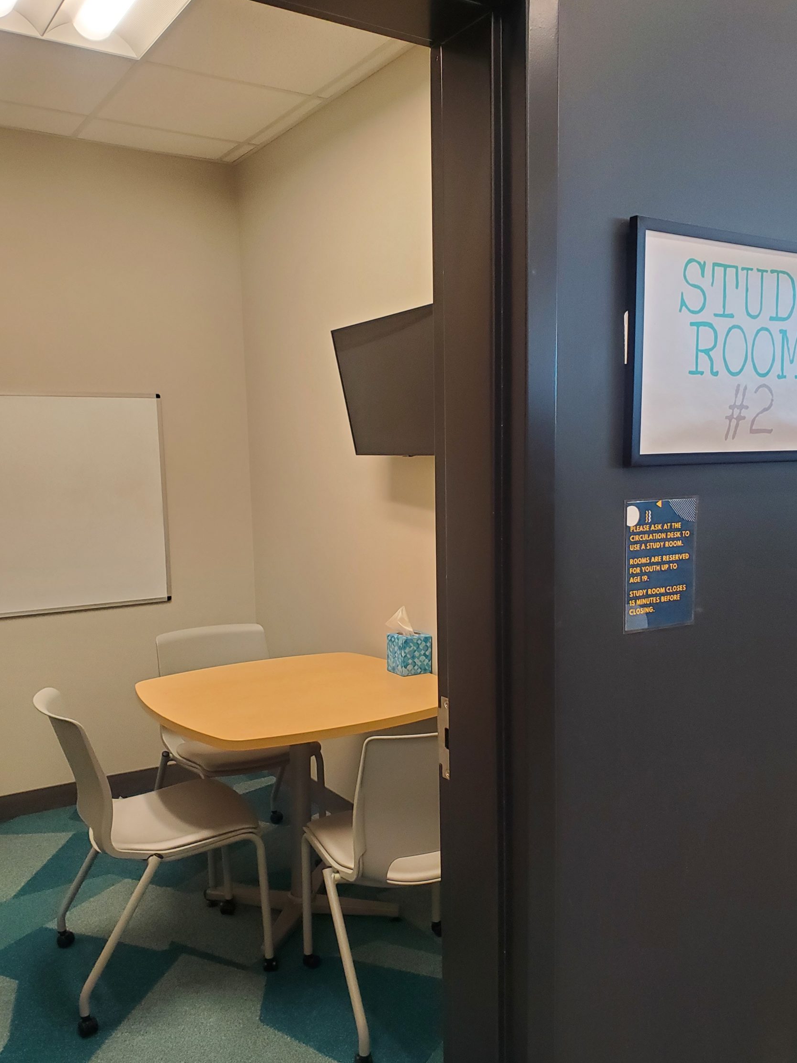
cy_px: 588
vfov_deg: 59.8
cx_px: 413
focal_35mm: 30
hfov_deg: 46.8
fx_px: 921
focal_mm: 4.3
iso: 320
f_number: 2.4
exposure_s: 1/120
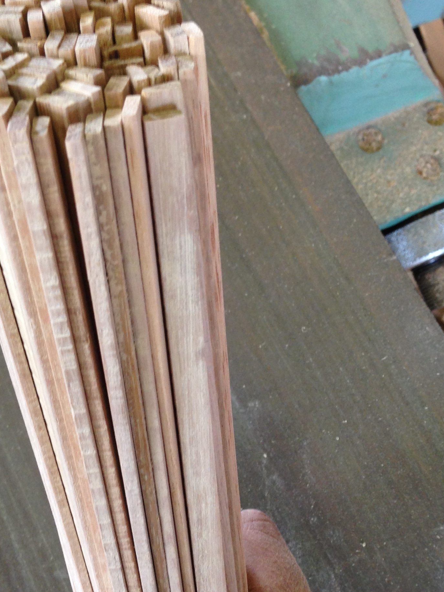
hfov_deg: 24.8
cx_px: 173
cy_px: 409
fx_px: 1009
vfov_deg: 32.3
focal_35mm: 59
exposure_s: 1/20
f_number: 2.4
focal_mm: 4.12
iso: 64
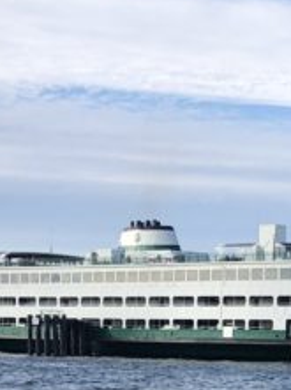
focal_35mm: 130
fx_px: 1461
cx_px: 296
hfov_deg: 11.3
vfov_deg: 13.5
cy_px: 718
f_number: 1.8
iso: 20
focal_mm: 3.99
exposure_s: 1/1245
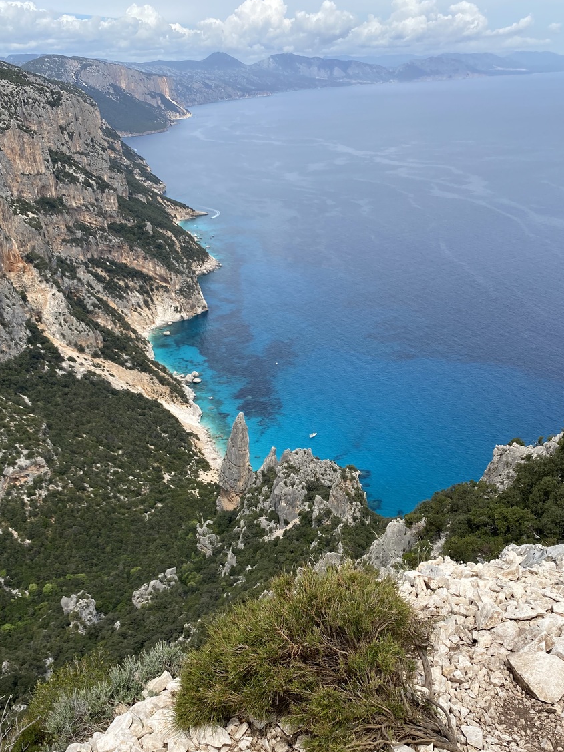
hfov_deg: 45.4
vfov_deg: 58.2
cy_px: 418
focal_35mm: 31
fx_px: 674
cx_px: 294
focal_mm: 4.25
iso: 32
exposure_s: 1/3401
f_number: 1.8
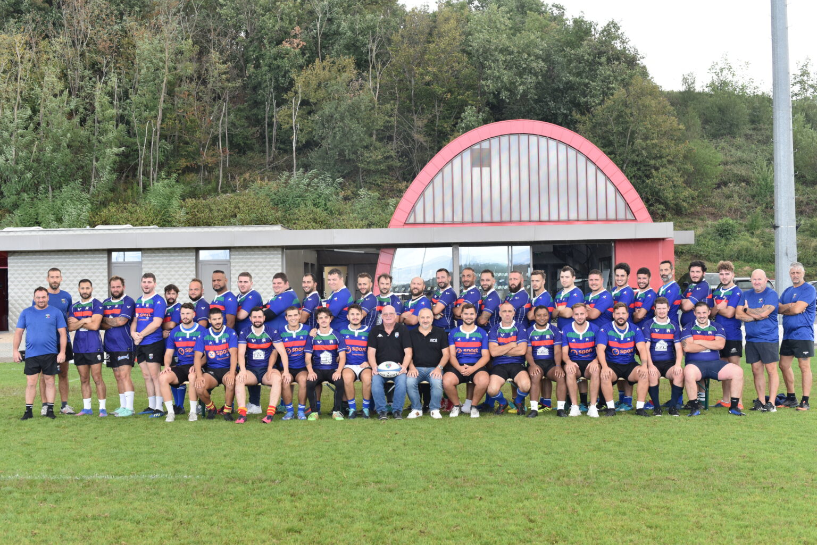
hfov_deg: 39.6
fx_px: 1135
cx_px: 408
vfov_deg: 27.0
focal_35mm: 50
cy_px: 272
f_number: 6.3
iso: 800
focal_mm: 50
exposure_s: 1/160
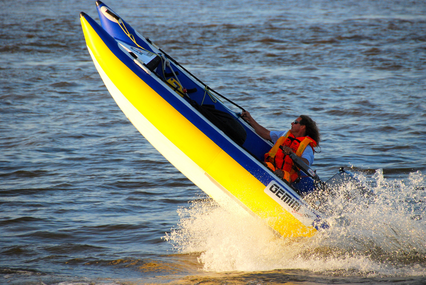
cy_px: 142
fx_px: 3554
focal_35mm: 300
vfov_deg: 4.6
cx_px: 213
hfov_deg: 6.9
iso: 320
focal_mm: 200
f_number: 5.6
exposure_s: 1/1000
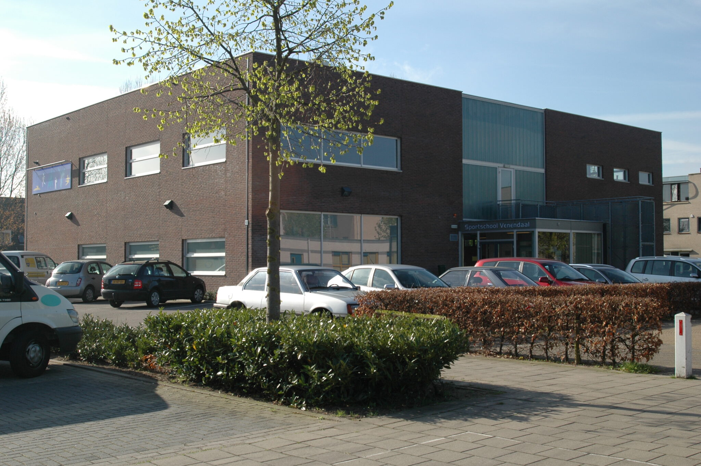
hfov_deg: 42.4
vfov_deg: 28.9
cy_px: 233
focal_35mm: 46
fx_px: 905
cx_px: 350
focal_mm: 31
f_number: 9
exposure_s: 1/320
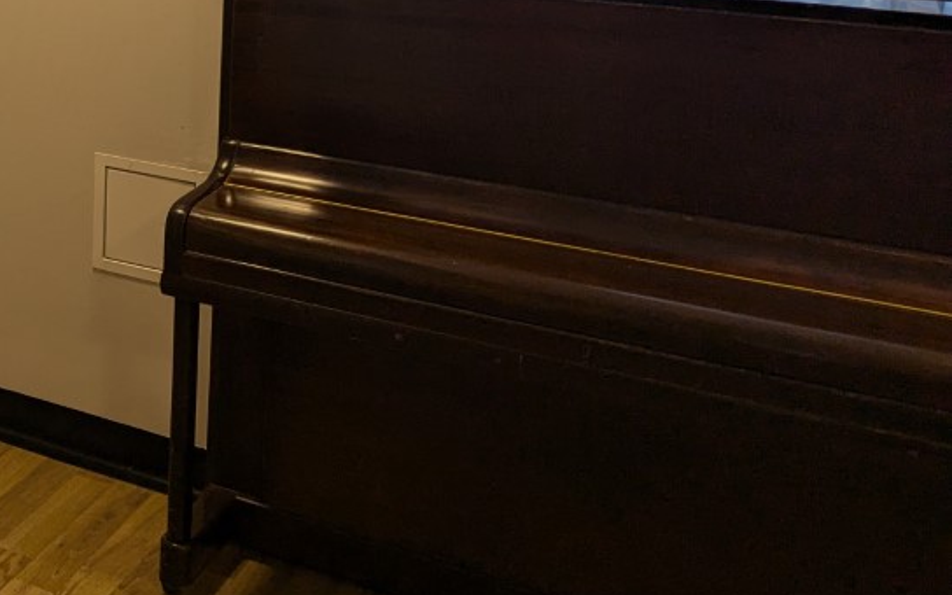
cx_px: -92
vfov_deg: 22.4
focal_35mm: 56
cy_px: 21
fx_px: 1453
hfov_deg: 32.1
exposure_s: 1/80.3
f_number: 1.85
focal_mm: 6.81
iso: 45
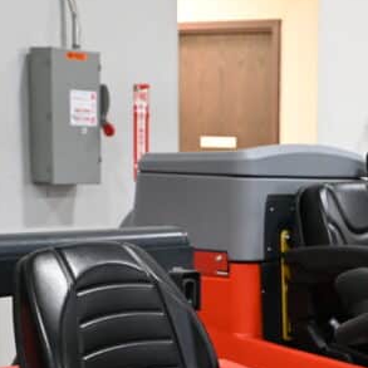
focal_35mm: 98
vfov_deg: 17.1
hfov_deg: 17.2
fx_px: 1179
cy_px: 420
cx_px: 398
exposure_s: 1/40
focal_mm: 22
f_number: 4
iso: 1400
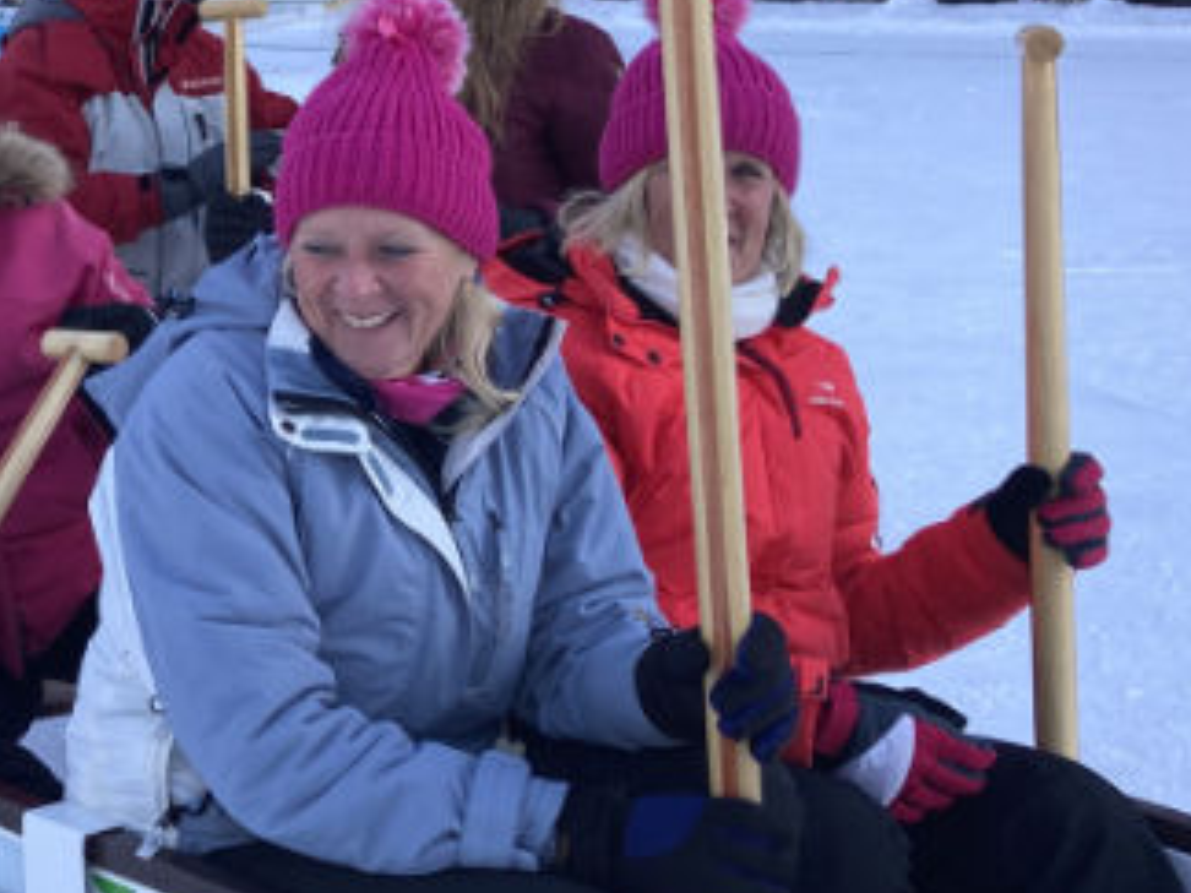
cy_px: 329
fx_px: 2546
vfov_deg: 19.9
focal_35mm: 74
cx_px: -167
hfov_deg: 24.3
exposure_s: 1/500
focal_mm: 4
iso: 20
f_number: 1.8
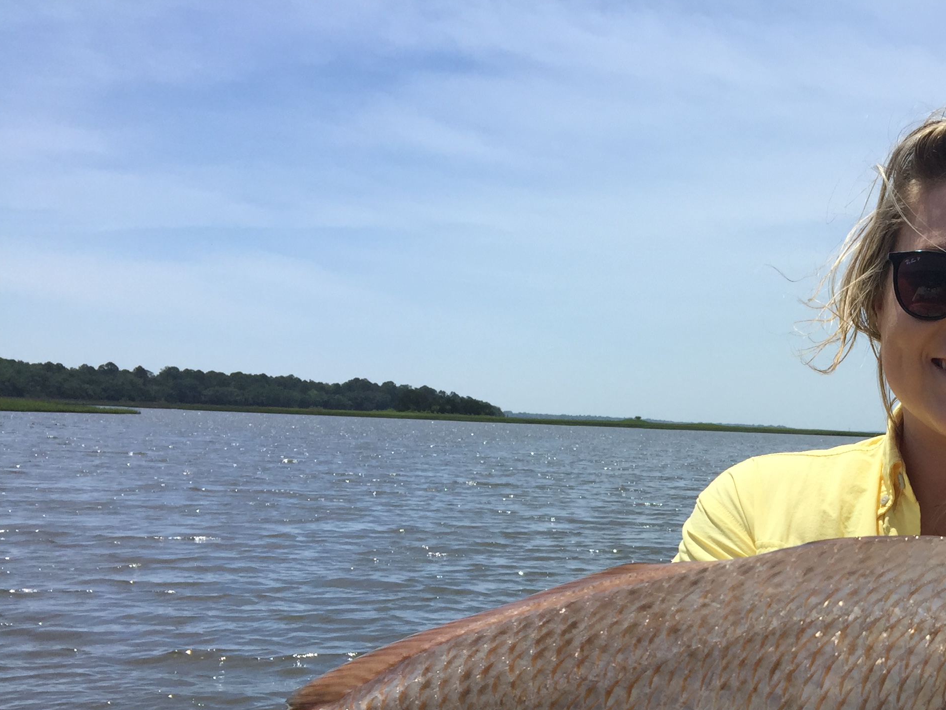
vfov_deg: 28.2
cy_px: 607
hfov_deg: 36.3
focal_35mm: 50
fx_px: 1367
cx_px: 810
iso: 32
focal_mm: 4.15
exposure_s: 1/2825
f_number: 2.2
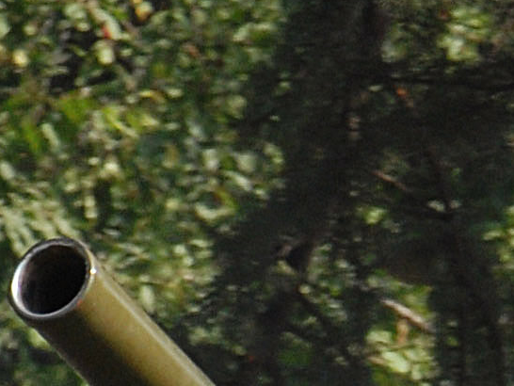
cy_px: 514
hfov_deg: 1.0
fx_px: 30409
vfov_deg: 0.7
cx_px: 993
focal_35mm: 2047
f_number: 5.6
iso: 250
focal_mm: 200
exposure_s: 1/250
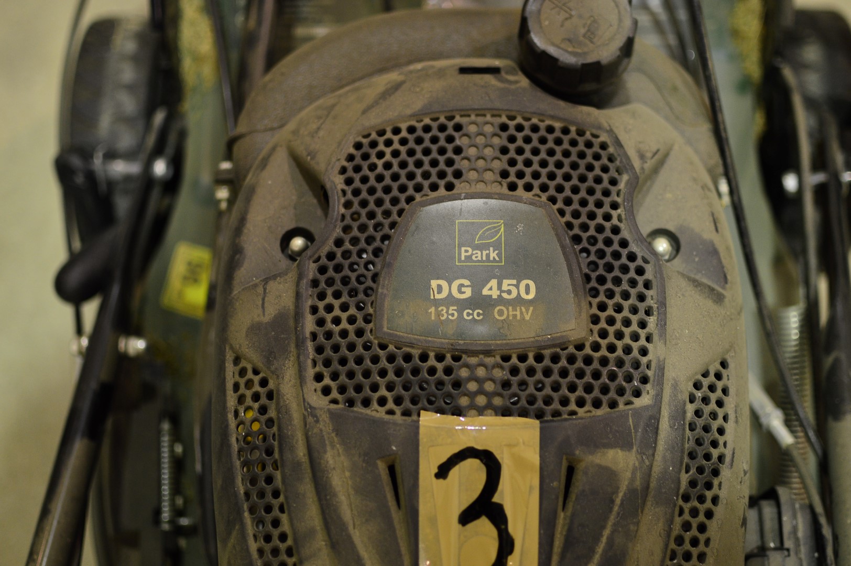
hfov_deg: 37.9
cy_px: 283
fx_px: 1240
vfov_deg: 25.7
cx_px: 426
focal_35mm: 52
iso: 400
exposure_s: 1/60
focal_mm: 35
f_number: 1.8
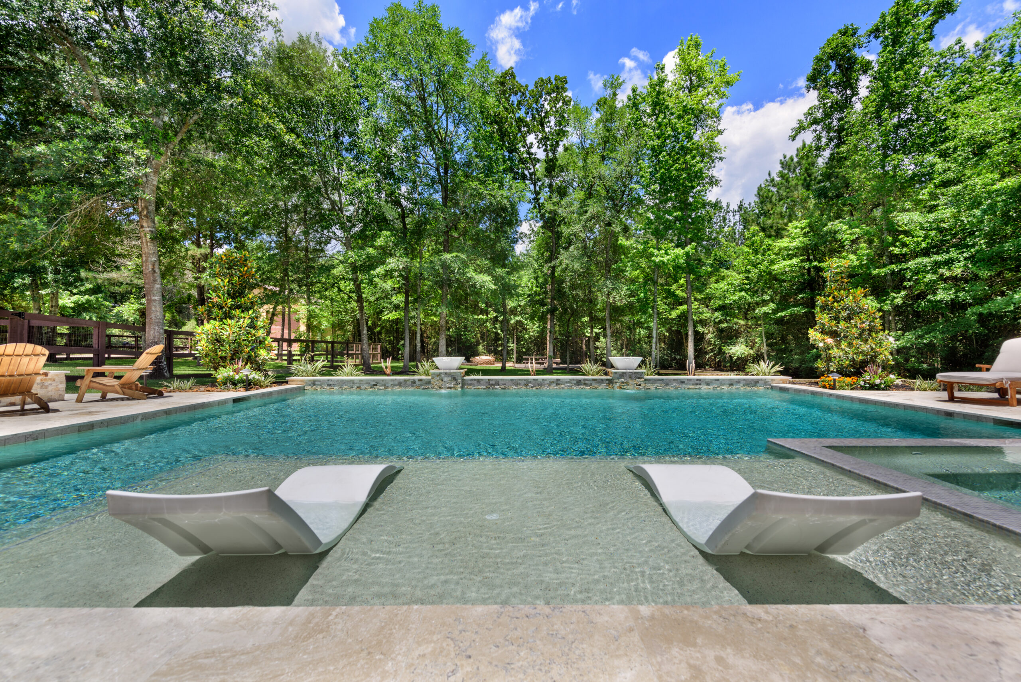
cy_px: 341
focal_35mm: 14
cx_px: 510
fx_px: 397
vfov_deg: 81.3
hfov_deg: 104.2
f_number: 8
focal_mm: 14
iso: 64
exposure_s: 1/400
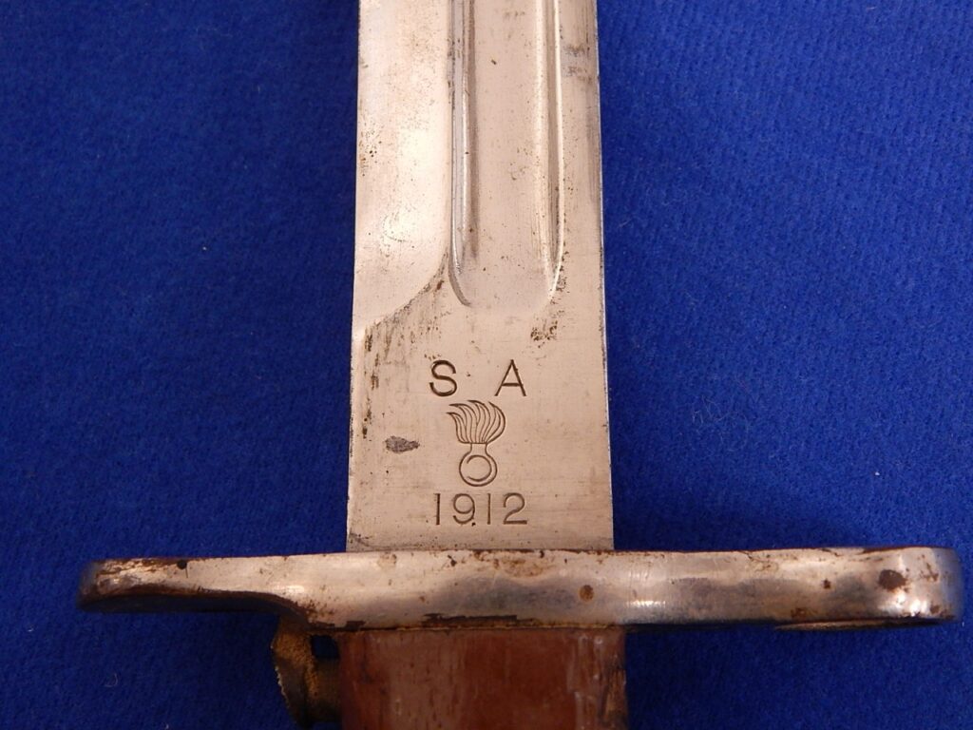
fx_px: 1349
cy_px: 365
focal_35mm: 48
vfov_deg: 30.3
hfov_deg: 39.7
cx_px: 486
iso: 400
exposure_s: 1/20
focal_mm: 8.6
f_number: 3.7
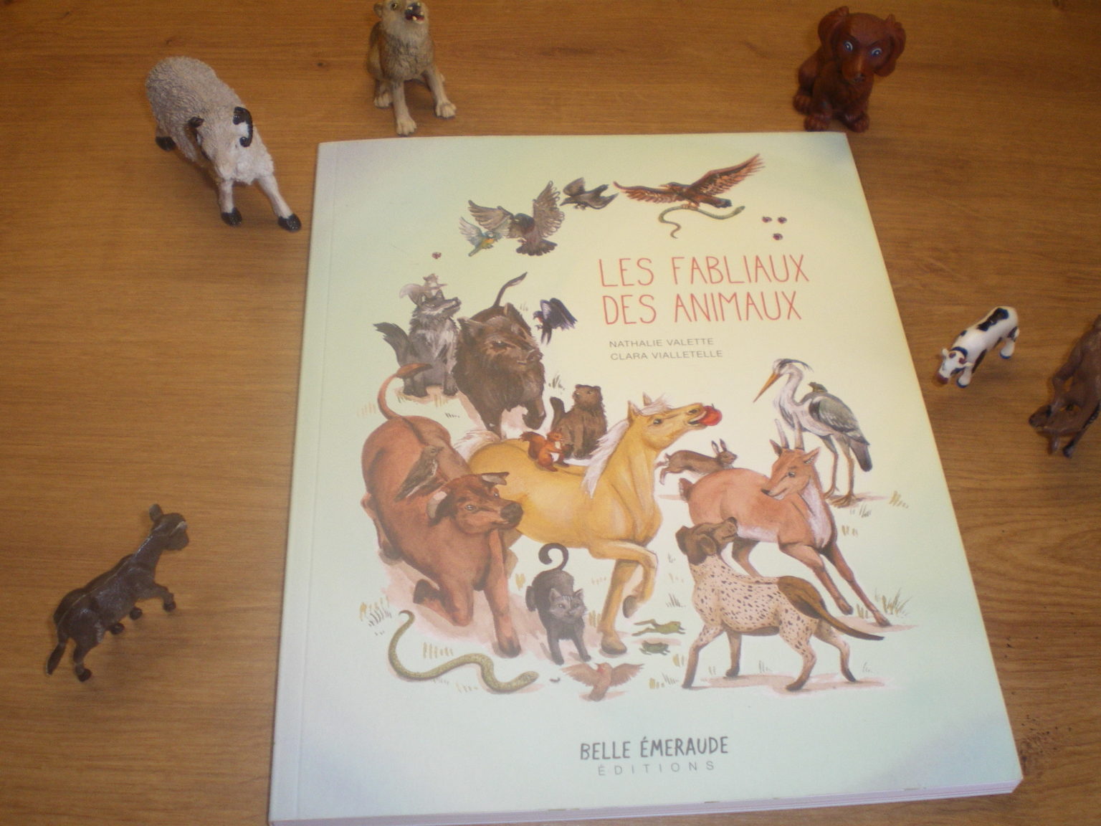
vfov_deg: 37.7
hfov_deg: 49.0
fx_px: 1209
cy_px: 413
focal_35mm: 38
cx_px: 550
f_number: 3.1
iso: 125
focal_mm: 6.3
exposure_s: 1/50
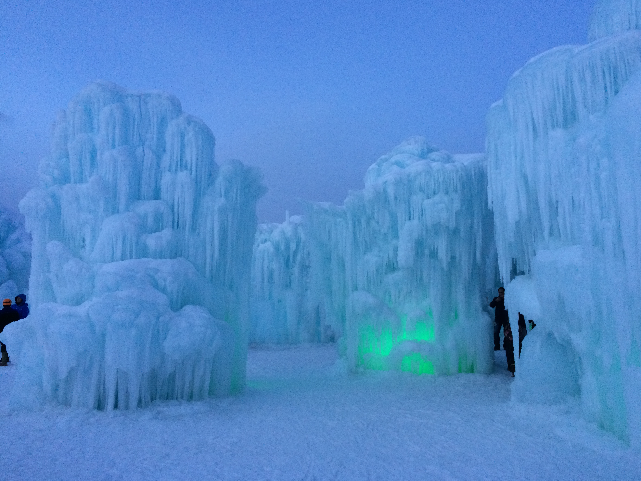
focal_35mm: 30
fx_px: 556
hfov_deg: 60.0
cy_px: 245
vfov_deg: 46.8
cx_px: 327
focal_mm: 4.15
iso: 160
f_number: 2.2
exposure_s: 1/30
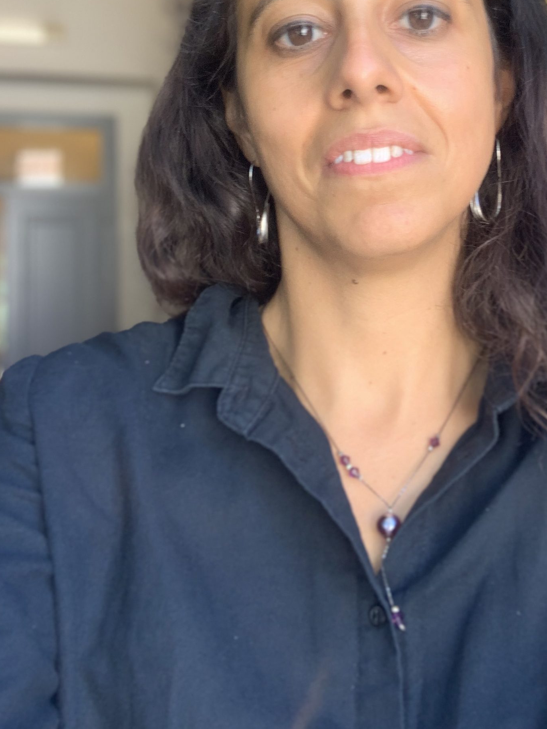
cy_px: 219
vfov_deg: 41.3
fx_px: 948
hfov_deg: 31.9
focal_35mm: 45
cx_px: 377
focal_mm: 2.87
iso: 32
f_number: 2.2
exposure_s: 1/121
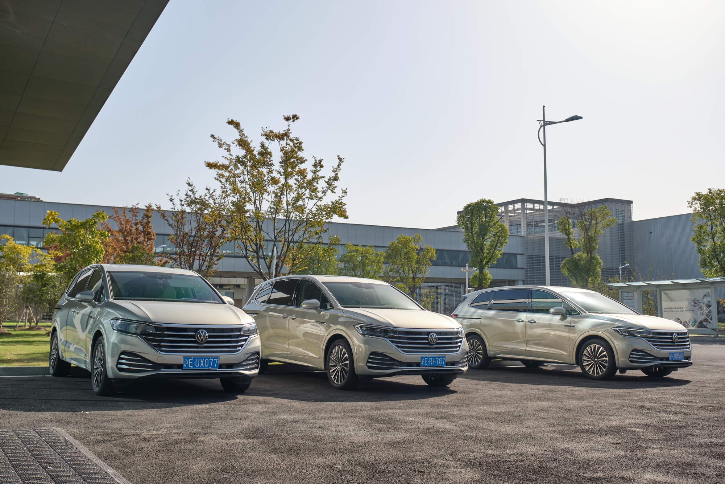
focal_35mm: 34
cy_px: 242
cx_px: 362
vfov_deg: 38.9
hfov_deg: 55.8
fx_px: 685
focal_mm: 22.7
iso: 200
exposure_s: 1/500
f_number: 4
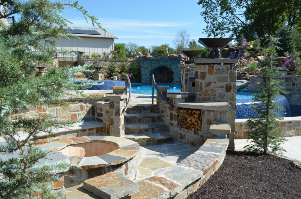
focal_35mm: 30
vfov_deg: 43.4
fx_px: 250
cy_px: 100
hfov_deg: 62.0
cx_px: 150
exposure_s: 1/250
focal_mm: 20
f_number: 8
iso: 140
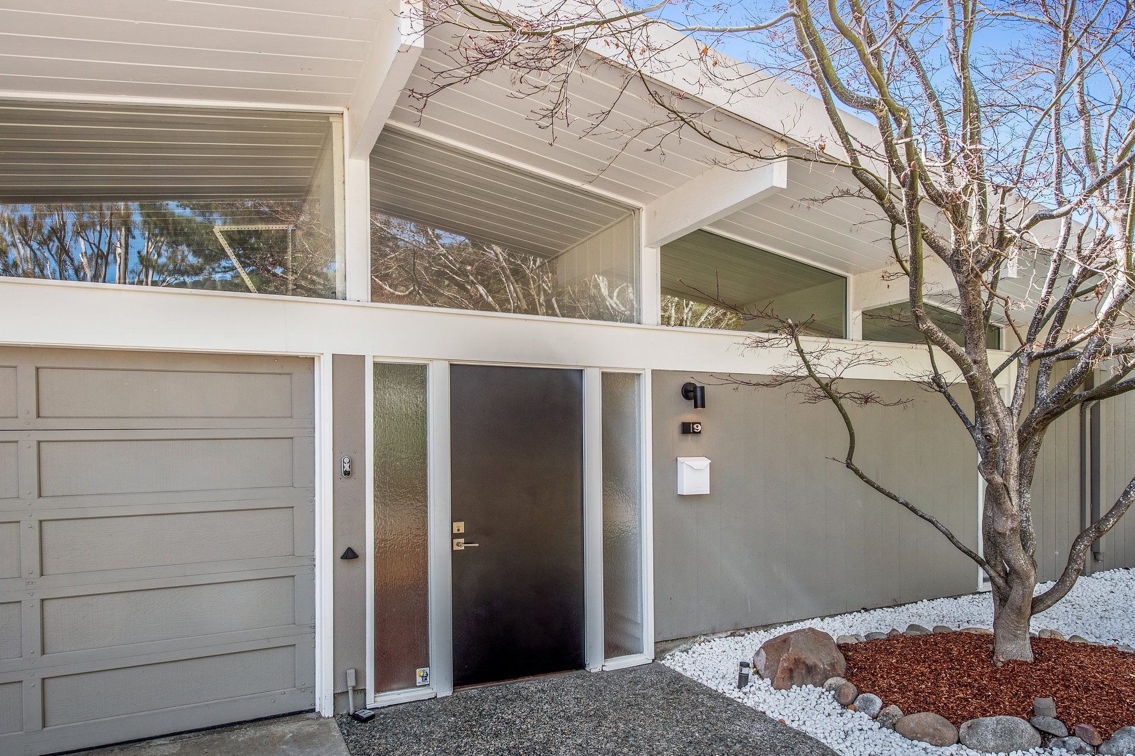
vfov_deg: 57.2
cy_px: 394
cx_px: 578
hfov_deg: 78.6
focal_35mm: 22
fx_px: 694
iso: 200
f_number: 9
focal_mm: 21
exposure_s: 1/80
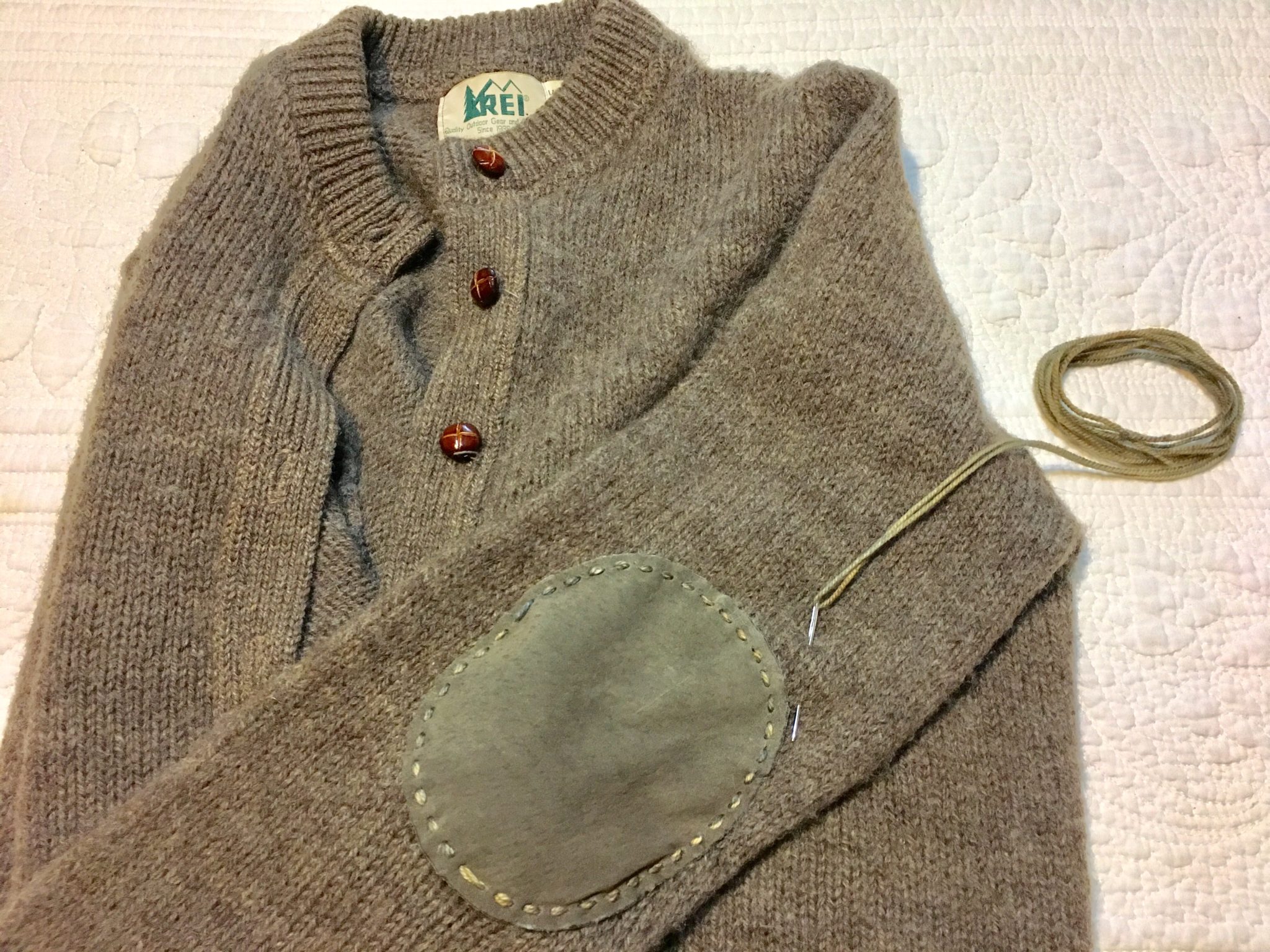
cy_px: 476
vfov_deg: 48.2
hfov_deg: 61.7
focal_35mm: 29
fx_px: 1064
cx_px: 635
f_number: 2.2
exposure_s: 1/30
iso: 160
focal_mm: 4.15
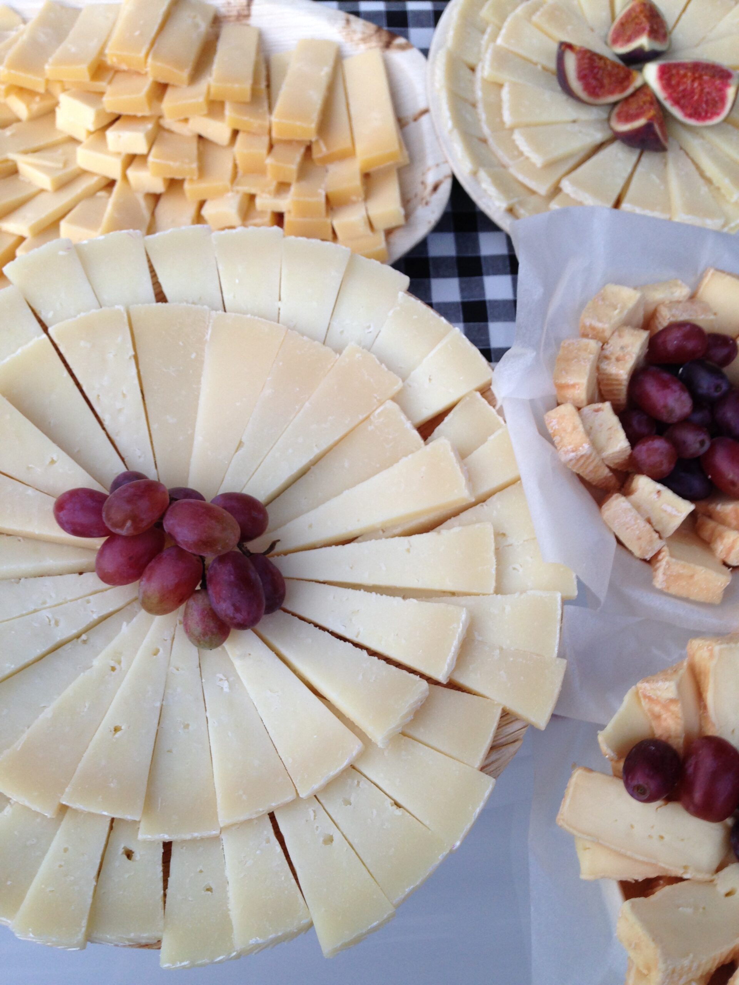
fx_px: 939
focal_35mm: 33
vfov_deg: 55.4
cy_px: 492
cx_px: 370
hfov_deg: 42.9
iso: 50
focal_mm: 4.12
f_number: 2.4
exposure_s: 1/20
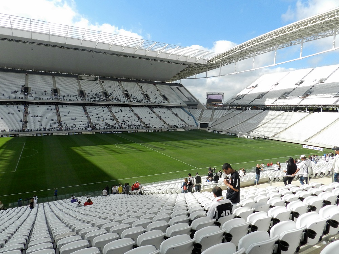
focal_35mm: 23
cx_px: 170
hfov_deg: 73.9
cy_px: 127
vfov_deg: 58.9
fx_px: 225
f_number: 4
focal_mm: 4
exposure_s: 1/800
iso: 160
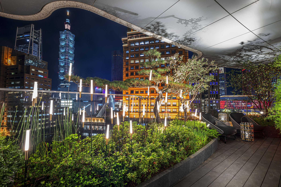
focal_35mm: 16
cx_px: 140
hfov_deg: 96.7
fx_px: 125
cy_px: 94
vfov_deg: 73.8
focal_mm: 16
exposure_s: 5
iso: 200
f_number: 10
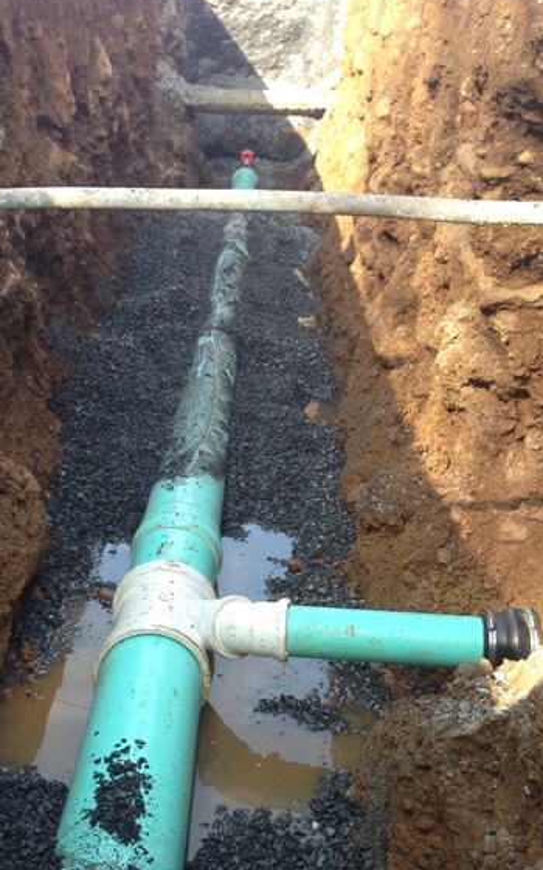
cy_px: 550
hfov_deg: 25.7
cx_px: 168
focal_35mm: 50
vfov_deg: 40.0
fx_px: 1184
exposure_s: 1/181
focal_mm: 4.13
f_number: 2.4
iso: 50
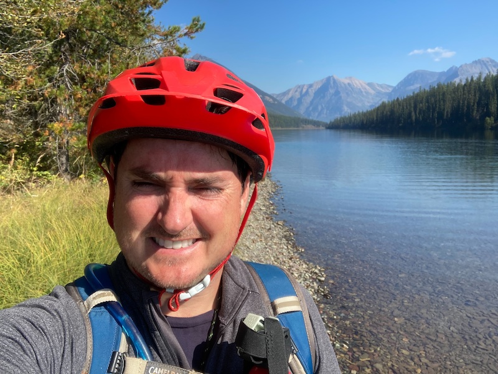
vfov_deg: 44.2
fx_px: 461
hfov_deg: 56.8
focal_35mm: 32
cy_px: 187
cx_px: 249
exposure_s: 1/997
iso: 20
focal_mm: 2.87
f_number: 2.2
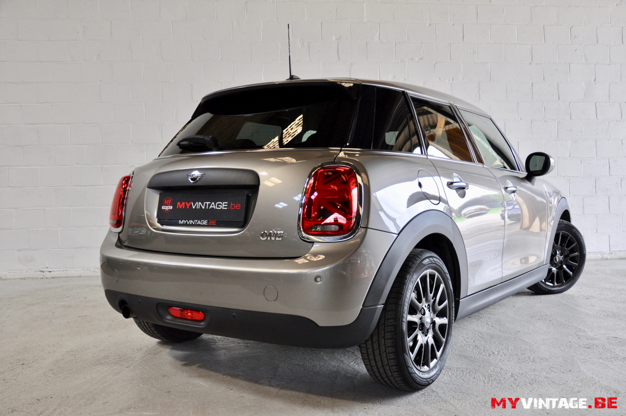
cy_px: 208
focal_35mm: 33
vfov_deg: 39.9
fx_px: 573
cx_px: 313
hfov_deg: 57.3
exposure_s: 1/80
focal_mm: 22
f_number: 4.5
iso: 400
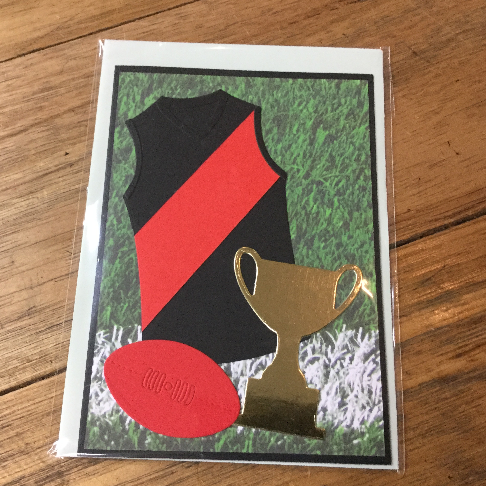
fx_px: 588
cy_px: 244
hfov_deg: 44.9
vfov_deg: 44.9
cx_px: 225
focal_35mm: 37
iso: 200
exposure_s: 1/33
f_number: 2.4
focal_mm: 3.3
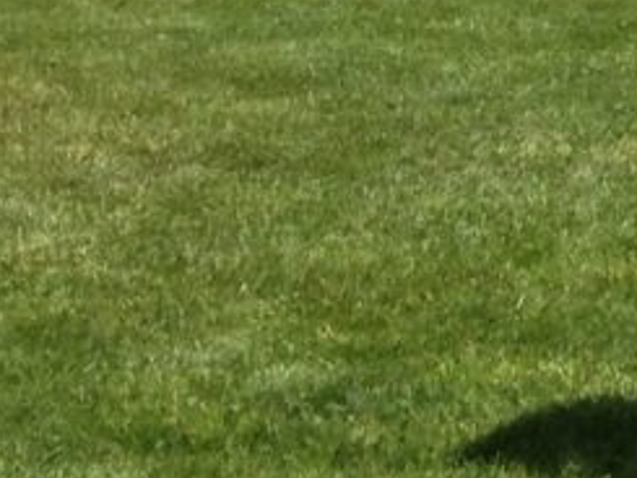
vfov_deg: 7.0
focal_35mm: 207
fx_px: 3811
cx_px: 1901
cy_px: -408
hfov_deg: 8.2
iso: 50
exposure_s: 1/951
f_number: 2.4
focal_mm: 4.13
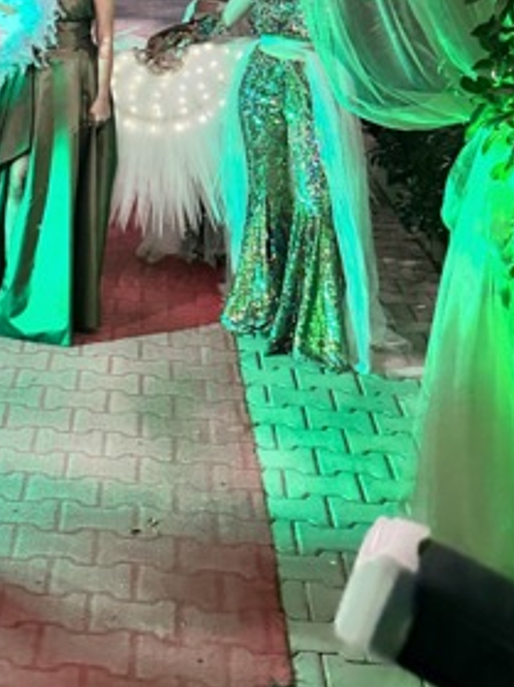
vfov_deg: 27.1
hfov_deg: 21.7
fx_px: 1308
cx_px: 49
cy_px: -59
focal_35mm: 66
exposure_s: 1/33
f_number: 1.78
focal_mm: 6.86
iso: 640
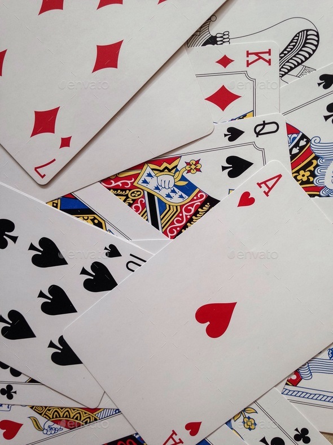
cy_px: 222
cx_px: 166
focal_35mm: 33
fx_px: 423
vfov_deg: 55.4
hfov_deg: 42.9
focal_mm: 4.12
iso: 50
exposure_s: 1/30
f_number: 2.4
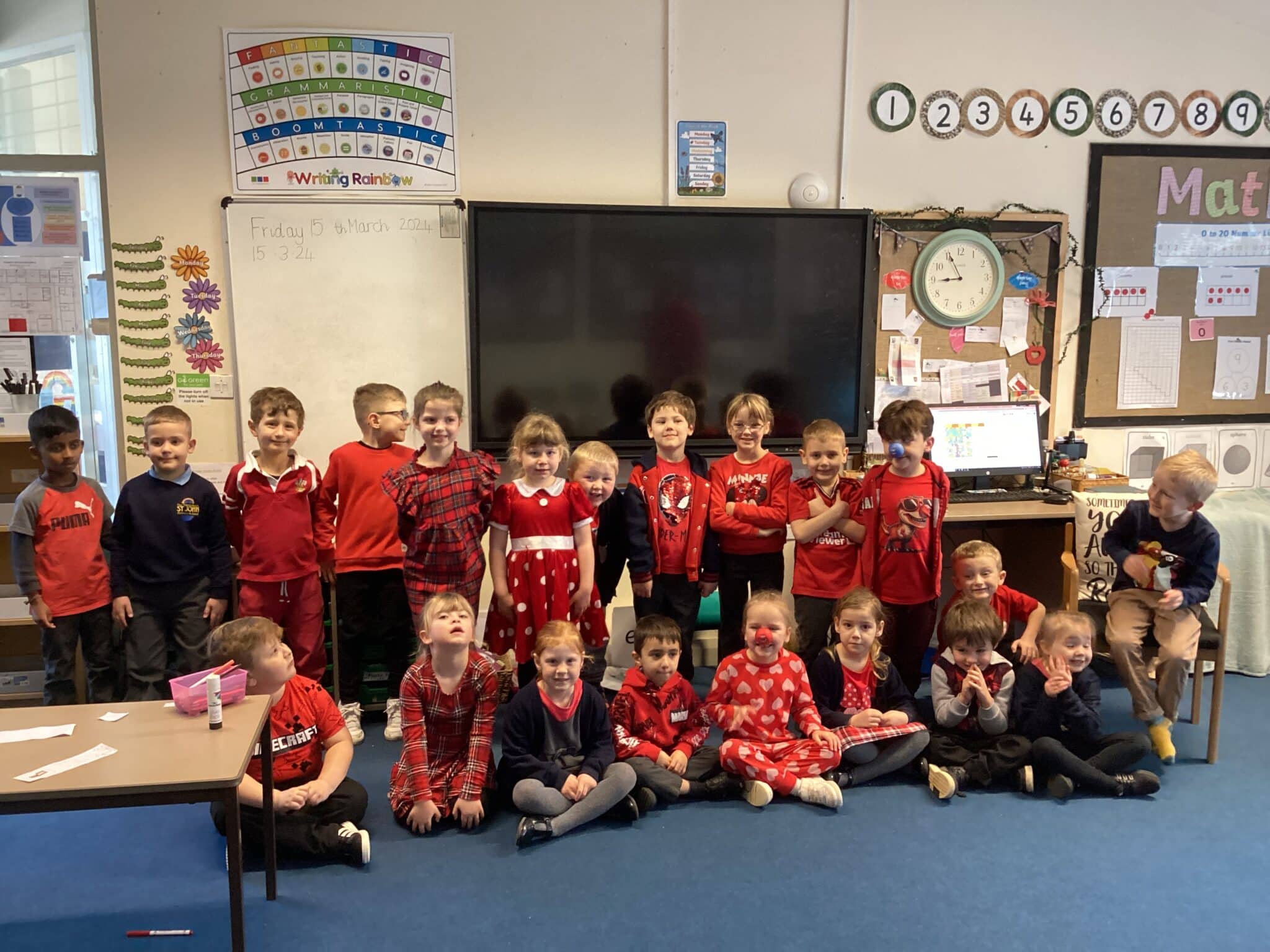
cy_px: 476
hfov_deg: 58.4
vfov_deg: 45.4
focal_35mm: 31
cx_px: 635
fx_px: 1137
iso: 320
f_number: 2.4
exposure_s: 1/50
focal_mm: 3.3
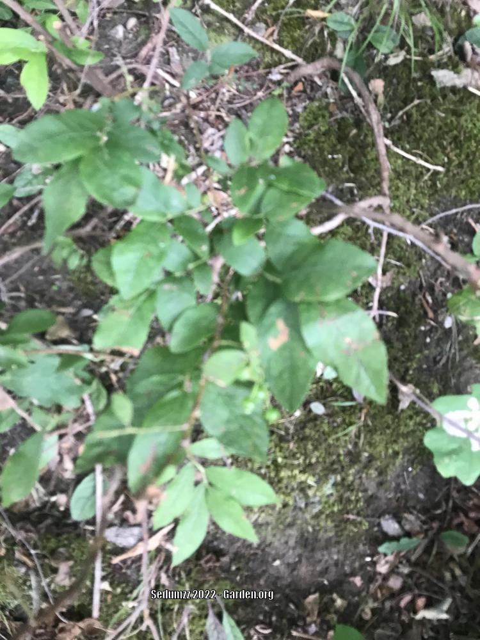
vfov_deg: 63.4
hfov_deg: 49.7
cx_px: 240
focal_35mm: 28
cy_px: 320
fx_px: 518
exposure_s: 1/15
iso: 40
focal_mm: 3.99
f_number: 1.8
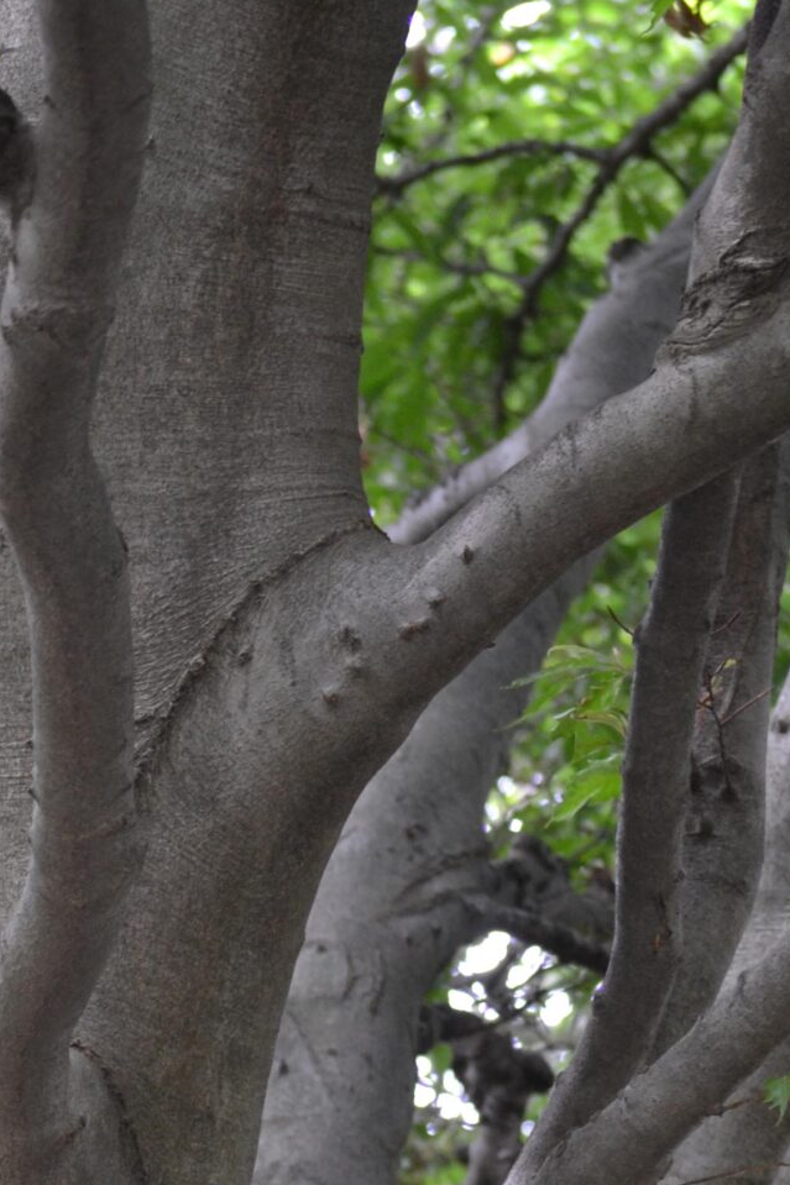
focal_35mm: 220
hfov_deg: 6.2
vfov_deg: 9.2
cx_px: 454
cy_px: 1532
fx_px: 7255
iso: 400
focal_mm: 55
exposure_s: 1/50
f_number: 4
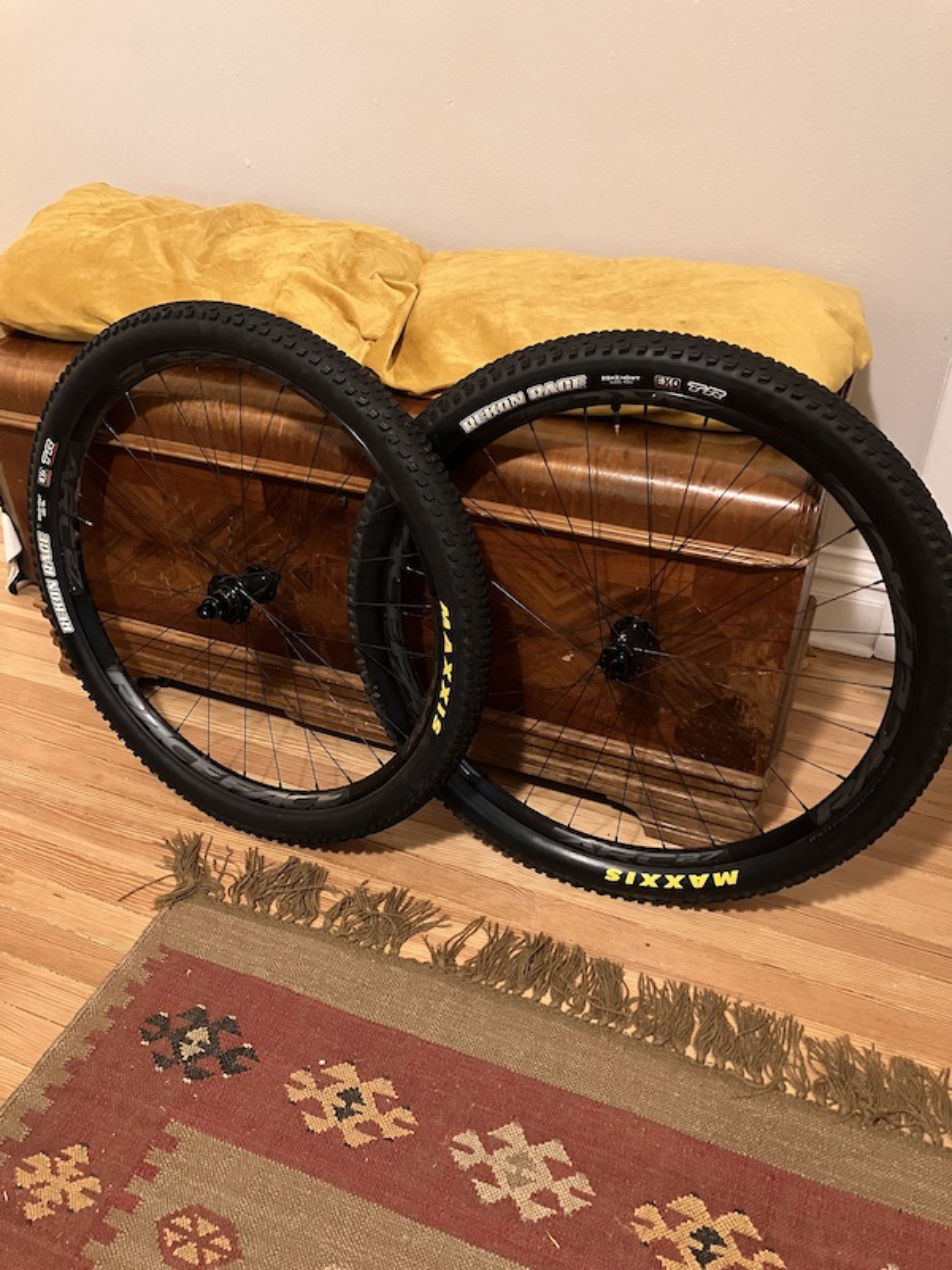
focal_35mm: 28
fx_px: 1027
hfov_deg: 49.7
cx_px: 476
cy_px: 635
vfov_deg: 63.4
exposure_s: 1/24
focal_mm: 3.99
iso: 640
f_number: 1.8
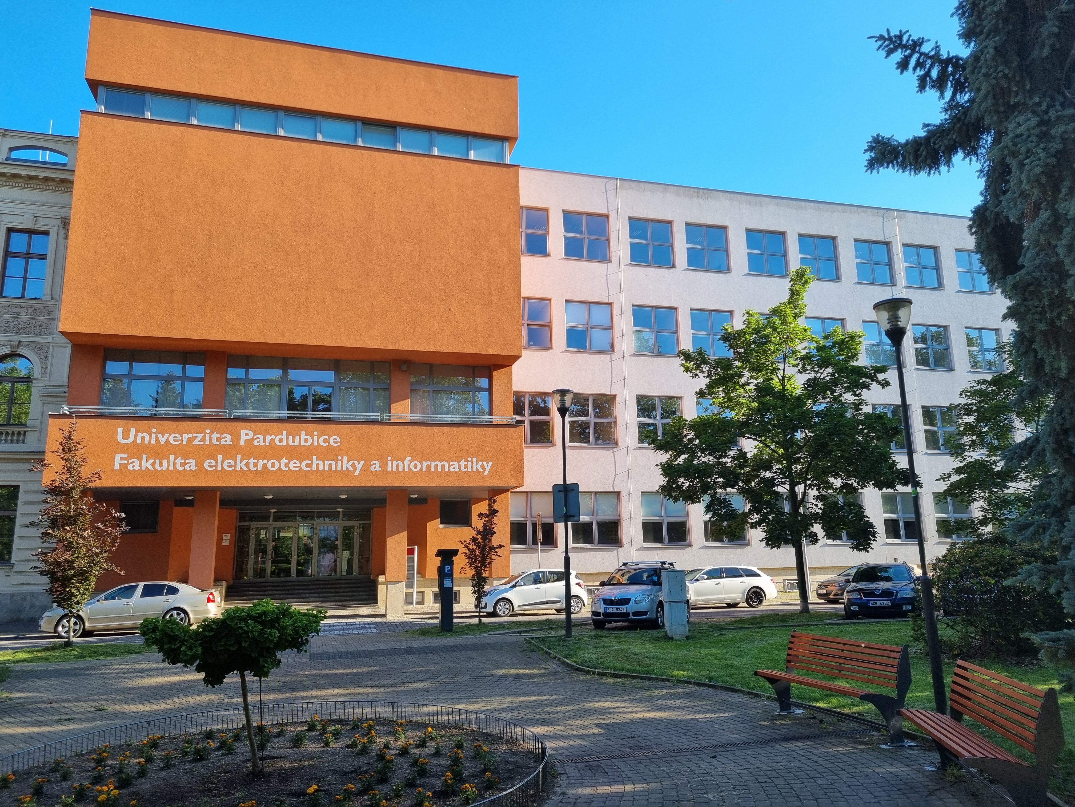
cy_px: 404
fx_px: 807
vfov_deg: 53.1
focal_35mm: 26
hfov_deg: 67.3
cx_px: 538
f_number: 1.8
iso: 50
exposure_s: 1/898
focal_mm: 5.4
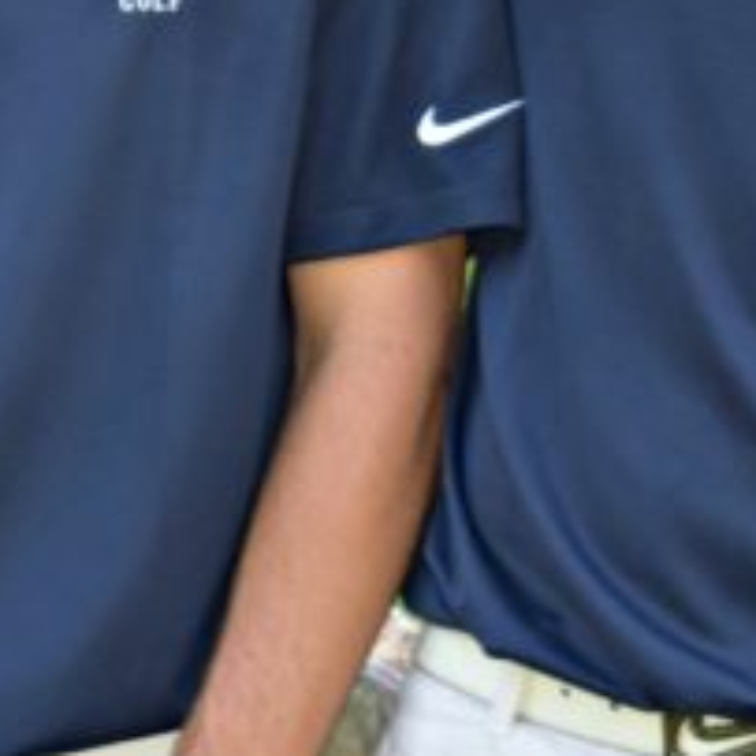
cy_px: -216
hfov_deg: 5.8
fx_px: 7413
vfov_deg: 5.8
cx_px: -391
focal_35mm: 300
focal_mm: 42
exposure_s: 1/60
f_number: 5
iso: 110
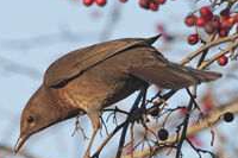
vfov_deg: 0.8
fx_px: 11890
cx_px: 49
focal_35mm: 1800
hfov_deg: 1.1
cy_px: 108
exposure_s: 1/400
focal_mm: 500
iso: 200
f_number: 7.1
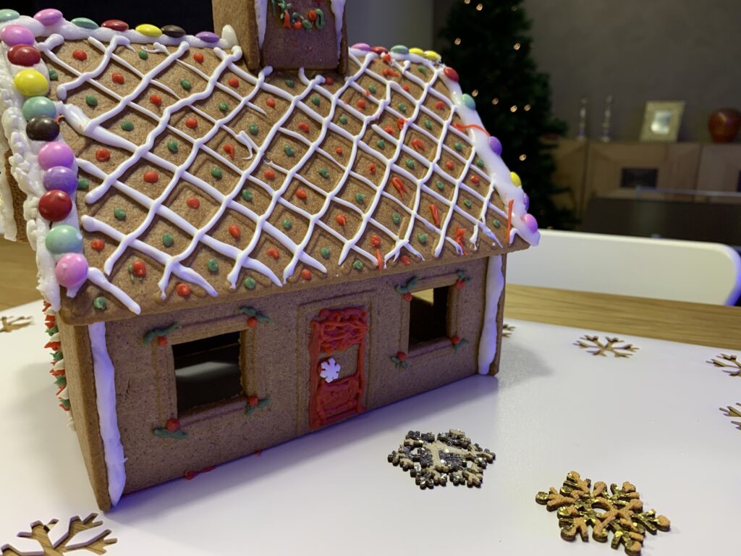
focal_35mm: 26
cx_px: 370
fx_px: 557
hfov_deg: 67.3
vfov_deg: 53.1
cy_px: 278
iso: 80
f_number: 1.8
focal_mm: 4.25
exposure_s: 1/50
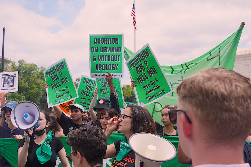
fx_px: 303
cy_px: 84
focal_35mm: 44
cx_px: 126
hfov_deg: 45.0
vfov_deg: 30.8
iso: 100
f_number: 5.6
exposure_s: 1/500
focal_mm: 29
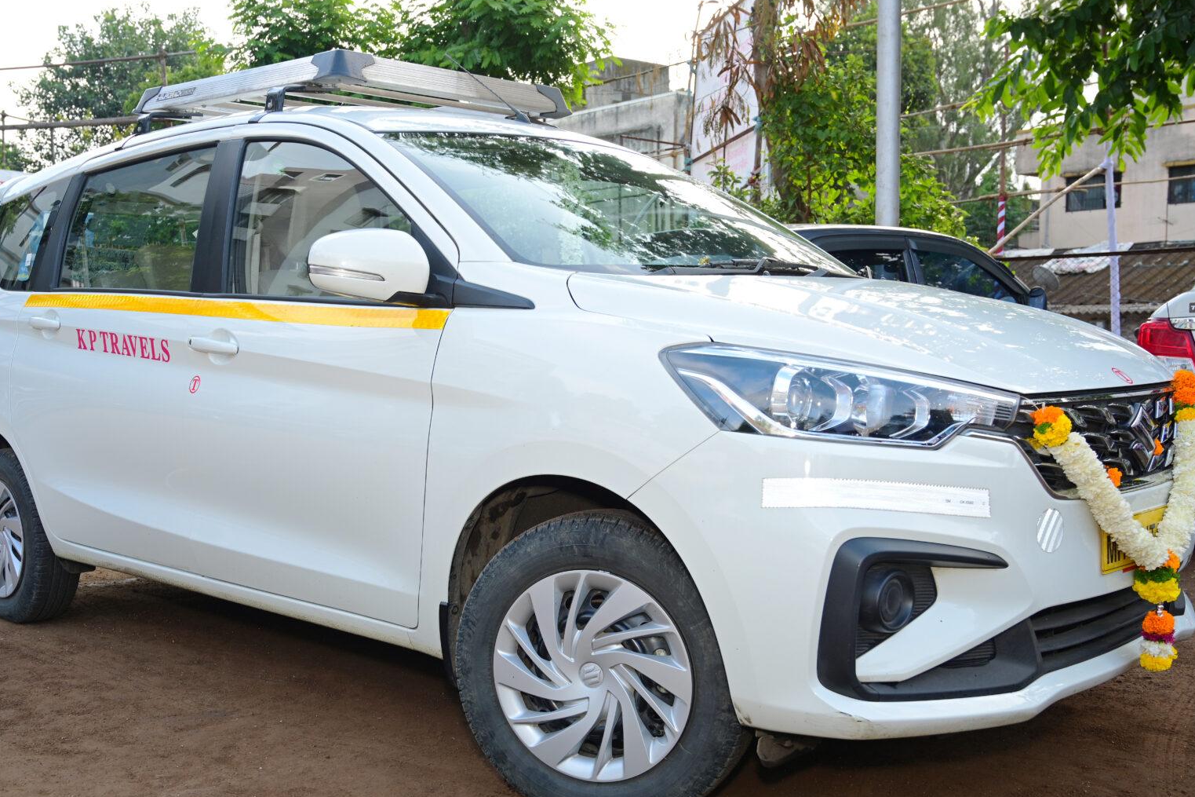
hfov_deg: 49.4
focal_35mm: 39
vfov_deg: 34.1
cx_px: 515
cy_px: 474
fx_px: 1294
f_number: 5
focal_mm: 29
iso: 200
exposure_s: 1/160
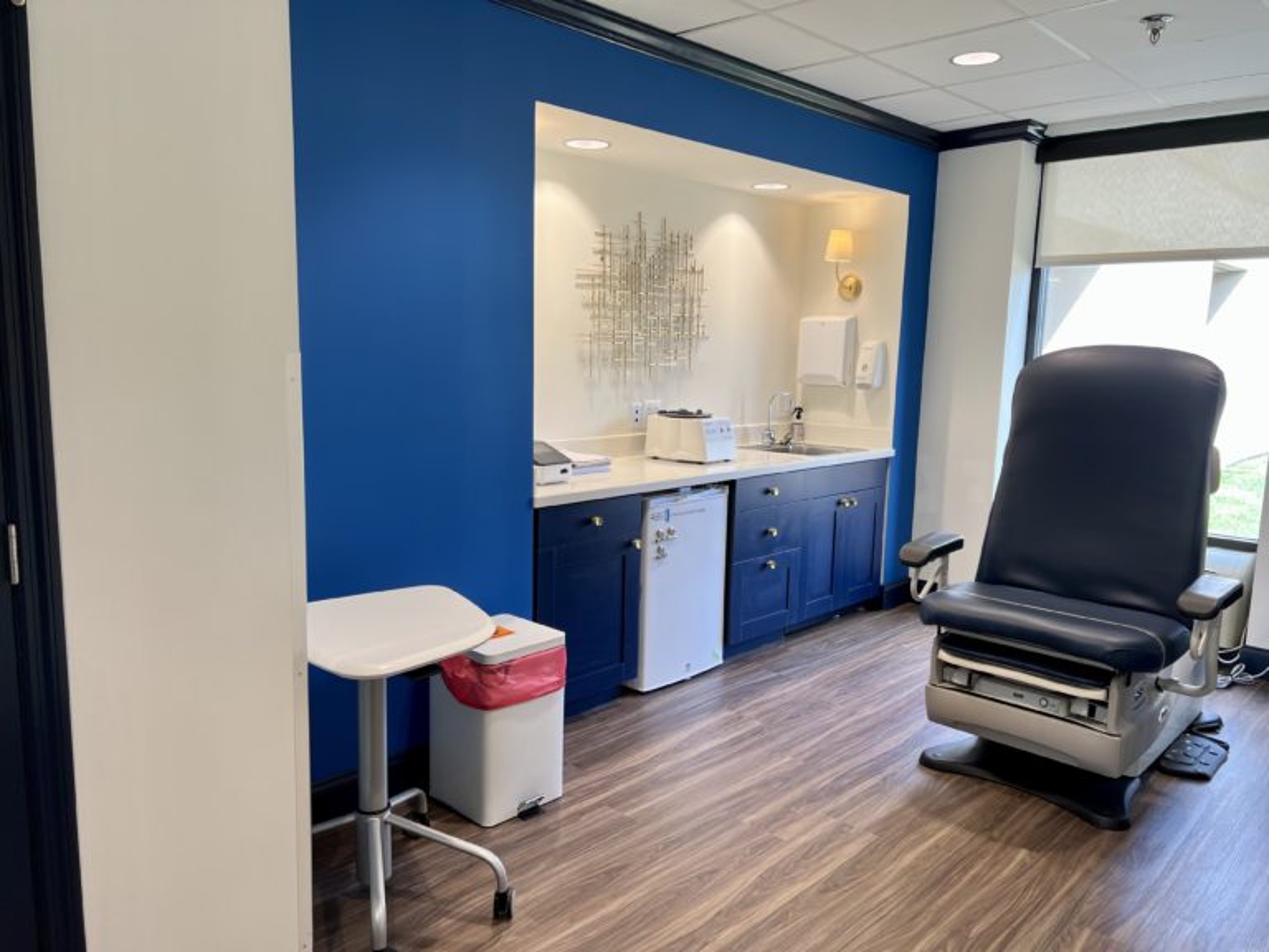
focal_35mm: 26
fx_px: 953
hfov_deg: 67.3
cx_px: 634
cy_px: 476
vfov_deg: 53.1
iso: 40
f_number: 1.5
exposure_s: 1/120
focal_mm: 5.7
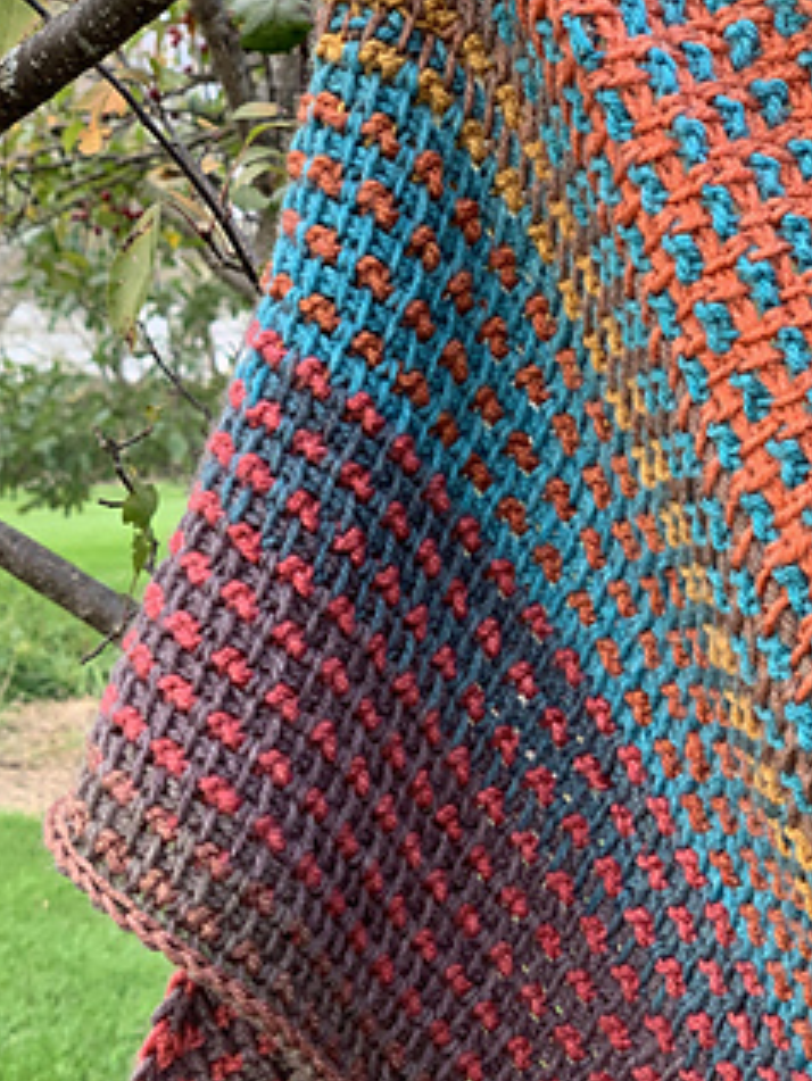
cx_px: 339
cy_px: 682
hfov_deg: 18.0
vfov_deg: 23.8
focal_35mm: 82
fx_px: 2563
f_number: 2.4
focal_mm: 6
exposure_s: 1/122
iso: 100
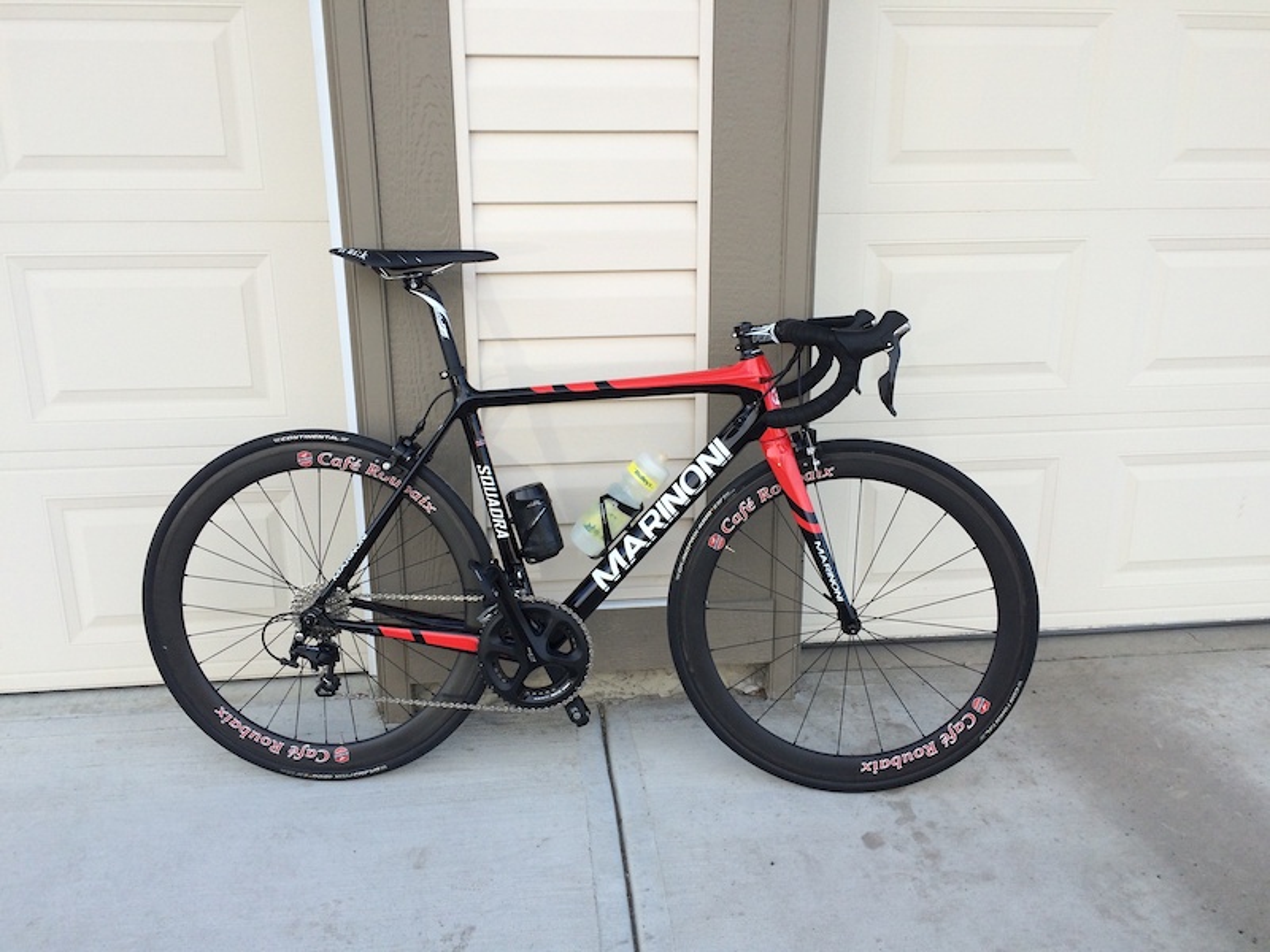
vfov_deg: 48.2
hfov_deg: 61.7
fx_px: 1064
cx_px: 635
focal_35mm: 29
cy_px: 476
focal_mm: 4.15
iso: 32
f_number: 2.2
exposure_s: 1/394
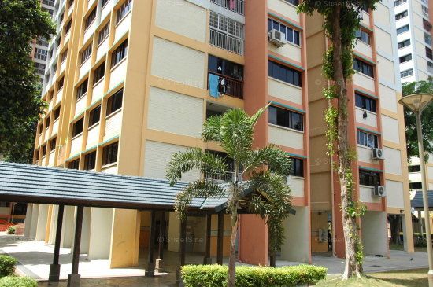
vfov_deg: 43.5
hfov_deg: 62.0
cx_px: 216
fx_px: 360
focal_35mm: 30
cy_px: 144
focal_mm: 20
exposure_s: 1/800
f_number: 5.6
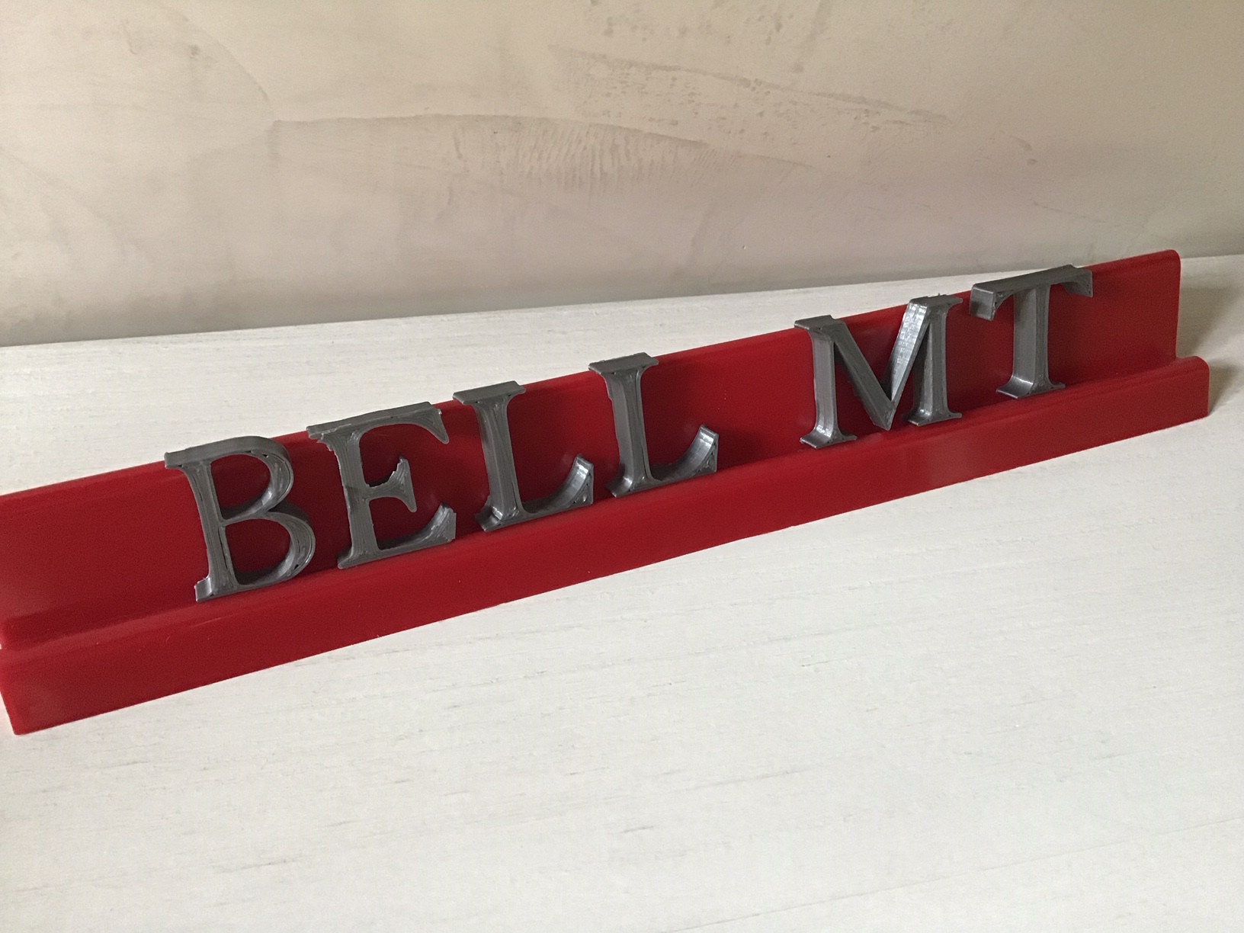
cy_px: 466
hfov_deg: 58.4
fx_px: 1114
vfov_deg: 45.4
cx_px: 622
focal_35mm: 31
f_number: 2.4
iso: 160
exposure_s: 1/33
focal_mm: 3.3
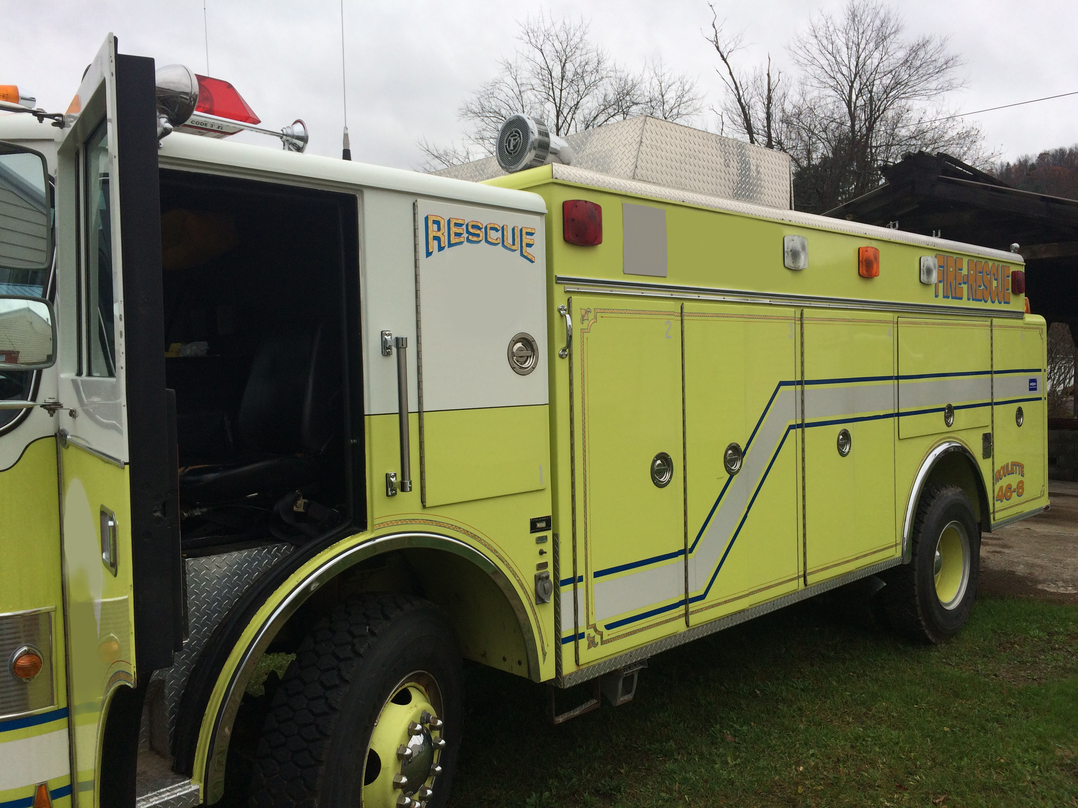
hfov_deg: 61.7
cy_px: 404
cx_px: 539
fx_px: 903
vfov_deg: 48.2
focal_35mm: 29
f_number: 2.2
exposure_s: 1/410
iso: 32
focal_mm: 4.15
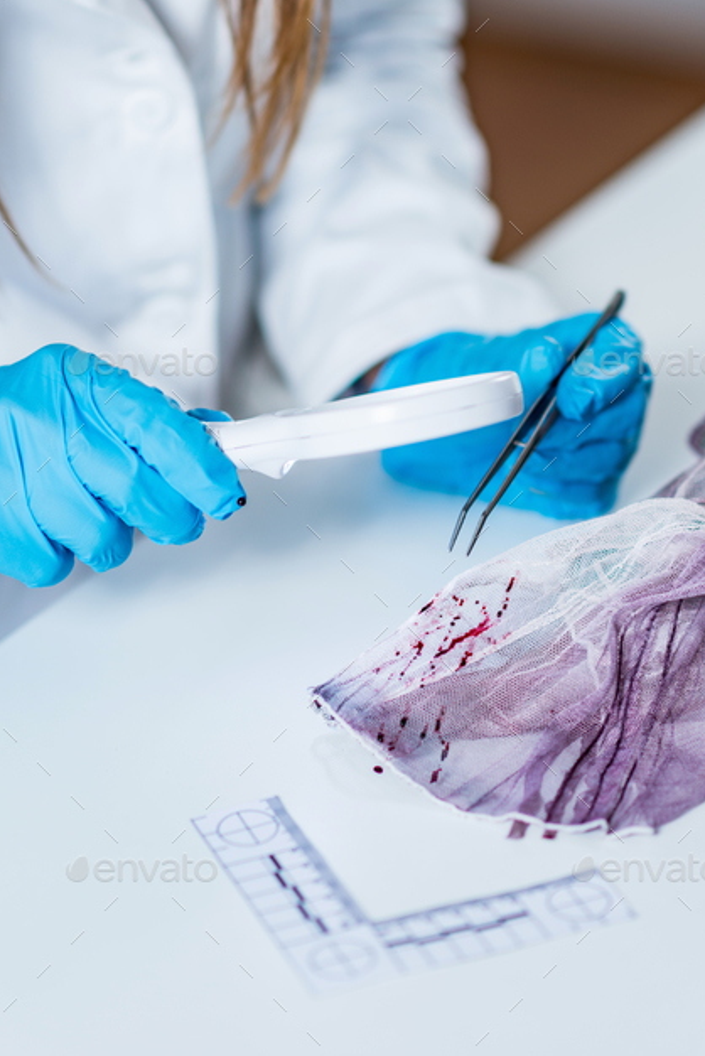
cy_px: 349
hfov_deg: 11.4
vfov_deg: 17.0
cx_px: 390
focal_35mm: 120
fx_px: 3521
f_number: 2
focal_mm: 85
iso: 100
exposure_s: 1/200
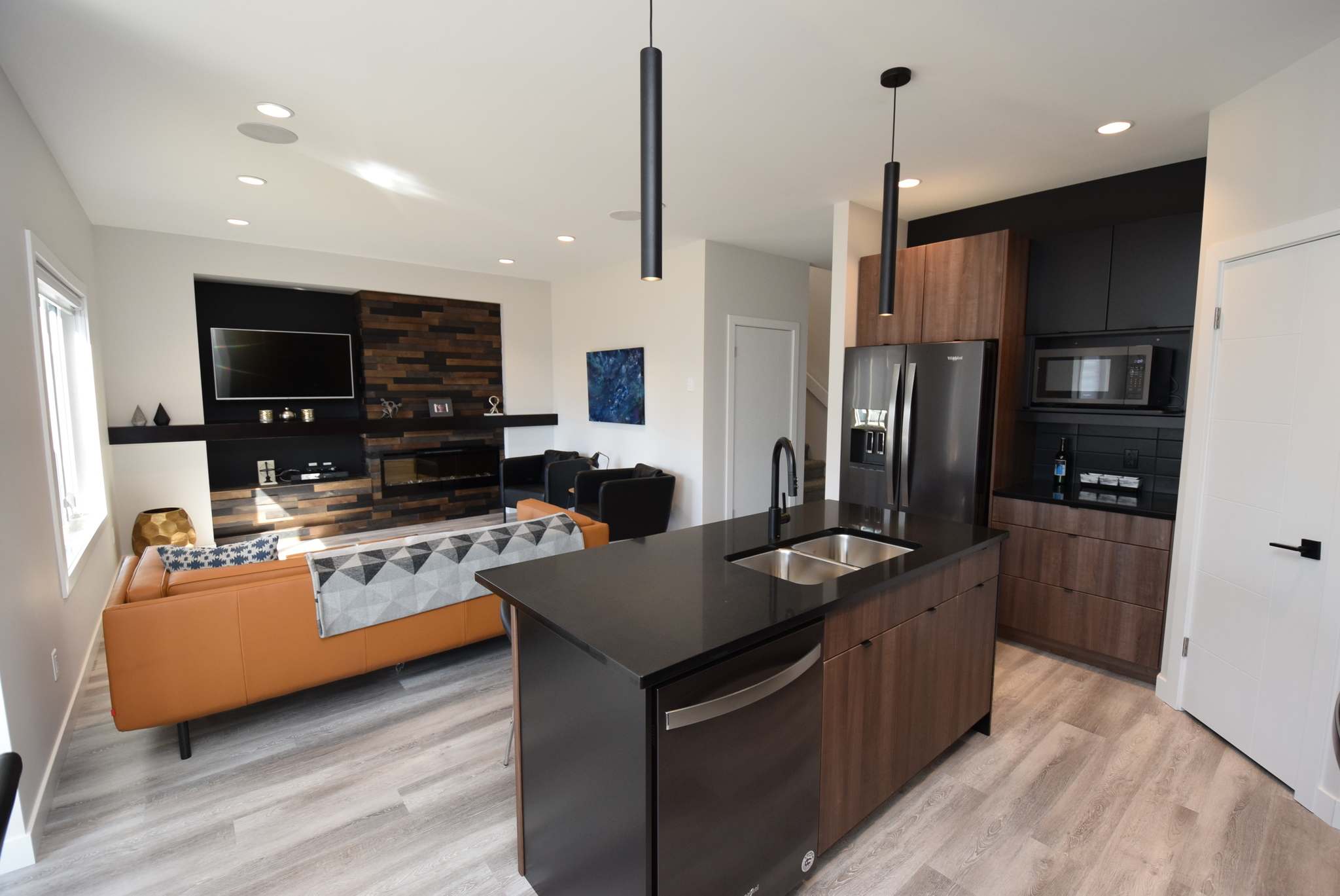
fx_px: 559
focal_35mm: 15
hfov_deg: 100.3
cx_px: 670
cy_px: 448
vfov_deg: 77.4
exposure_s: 1/100
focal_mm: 10
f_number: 5
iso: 800
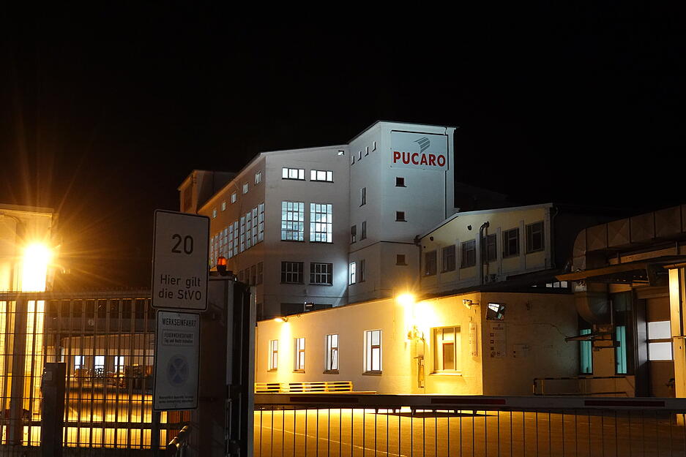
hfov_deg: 39.6
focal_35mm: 50
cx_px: 343
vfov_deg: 27.0
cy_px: 228
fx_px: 953
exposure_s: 1/8
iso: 2000
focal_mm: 19.03
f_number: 4
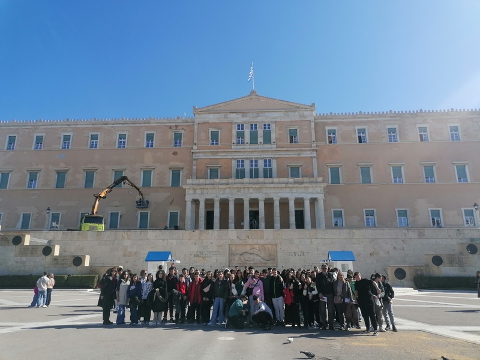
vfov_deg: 51.4
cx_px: 240
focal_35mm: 27
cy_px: 180
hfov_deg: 65.3
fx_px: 374
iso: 50
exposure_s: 1/1548
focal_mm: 4.75
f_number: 1.8
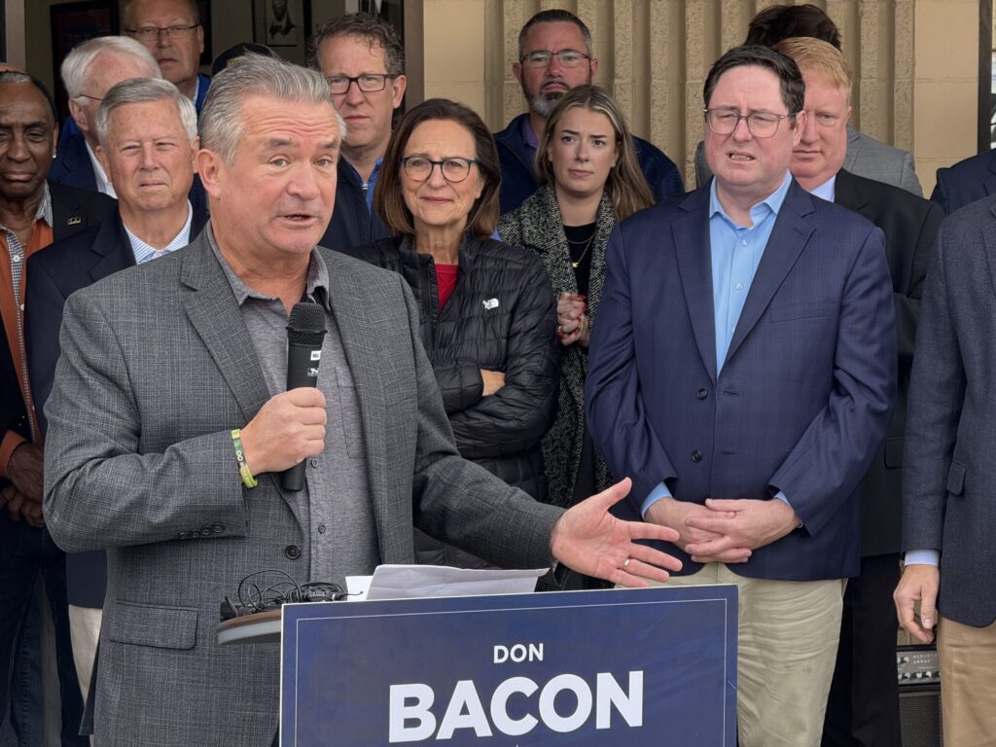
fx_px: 3453
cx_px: 498
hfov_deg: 16.4
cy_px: 374
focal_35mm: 120
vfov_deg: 12.3
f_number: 2.8
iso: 50
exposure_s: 1/130
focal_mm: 15.66
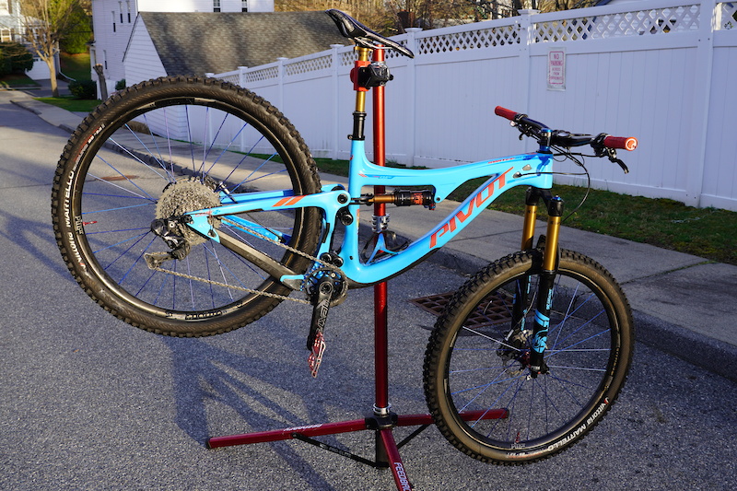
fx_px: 737
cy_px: 246
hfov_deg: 53.1
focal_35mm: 36
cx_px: 368
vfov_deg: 36.9
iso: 100
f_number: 6.3
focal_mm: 24
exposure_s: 1/100
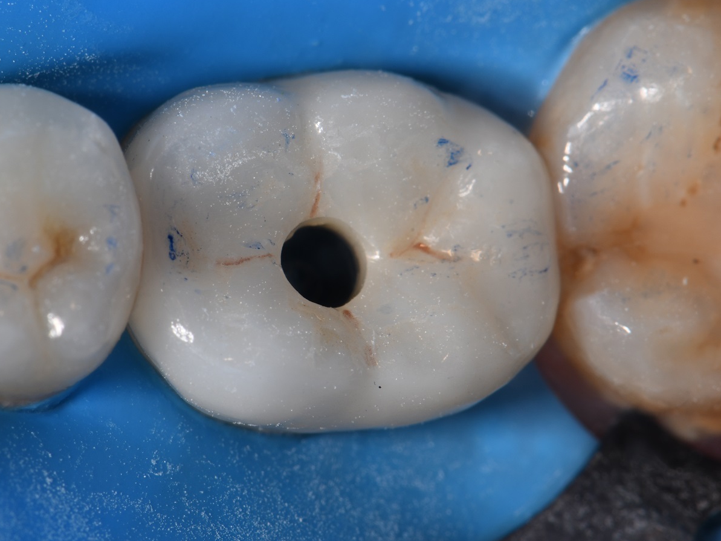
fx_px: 3562
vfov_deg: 8.7
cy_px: 270
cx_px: 322
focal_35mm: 171
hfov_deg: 11.6
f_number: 32
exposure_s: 1/160
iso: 200
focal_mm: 105
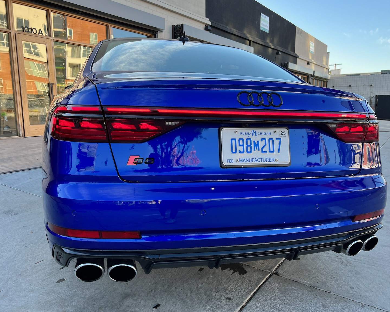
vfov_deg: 51.5
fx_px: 323
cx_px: 197
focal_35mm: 28
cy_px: 152
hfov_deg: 62.2
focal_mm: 5.7
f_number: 1.5
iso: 50
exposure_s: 1/398
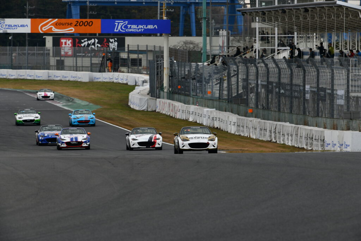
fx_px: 2808
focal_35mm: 280
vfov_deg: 4.9
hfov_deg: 7.4
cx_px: 180
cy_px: 120
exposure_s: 1/500
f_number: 7.1
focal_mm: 280
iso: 200
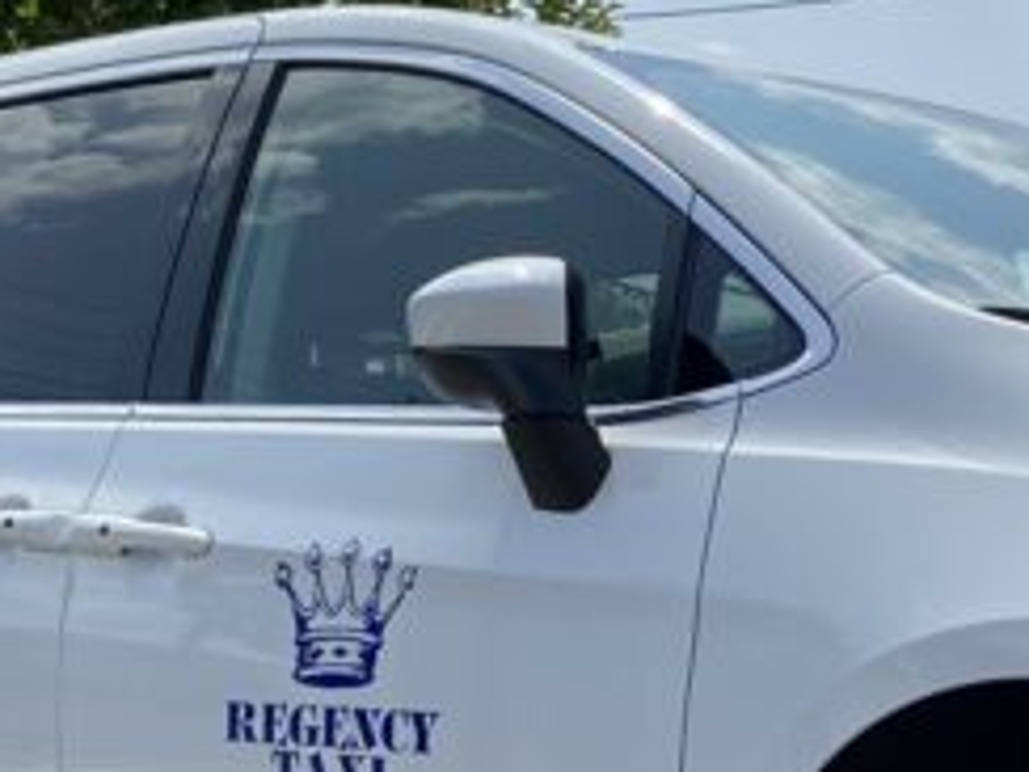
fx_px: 3240
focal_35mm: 109
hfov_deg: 17.8
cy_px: 667
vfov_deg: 13.5
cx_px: 865
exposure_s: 1/2513
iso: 32
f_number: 1.8
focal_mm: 4.25
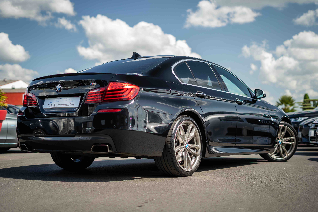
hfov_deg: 38.2
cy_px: 103
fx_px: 459
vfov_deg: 26.0
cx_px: 162
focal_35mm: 52
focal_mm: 50
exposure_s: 1/1000
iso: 64
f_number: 1.8
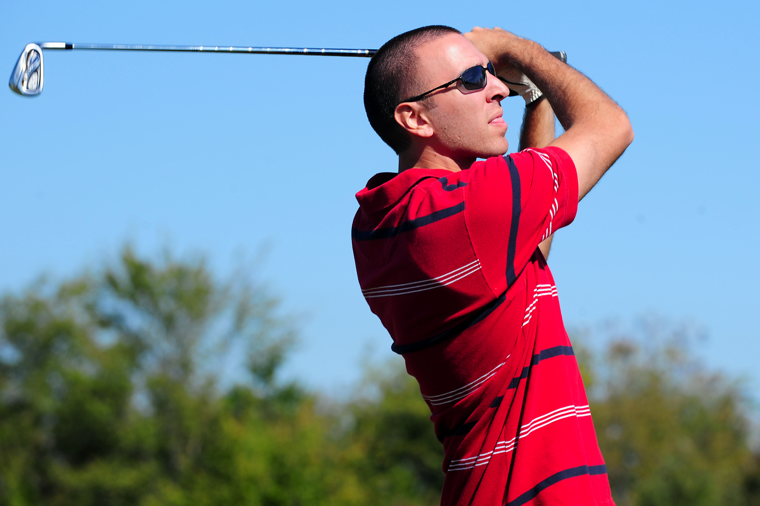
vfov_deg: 6.9
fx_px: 4219
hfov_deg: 10.3
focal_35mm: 200
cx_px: 380
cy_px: 253
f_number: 8
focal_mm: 200
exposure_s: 1/200
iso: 200
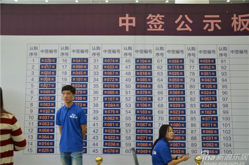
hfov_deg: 53.2
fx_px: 248
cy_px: 82
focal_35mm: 36
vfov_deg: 36.7
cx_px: 124
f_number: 4
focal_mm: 24
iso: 400
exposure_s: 1/60
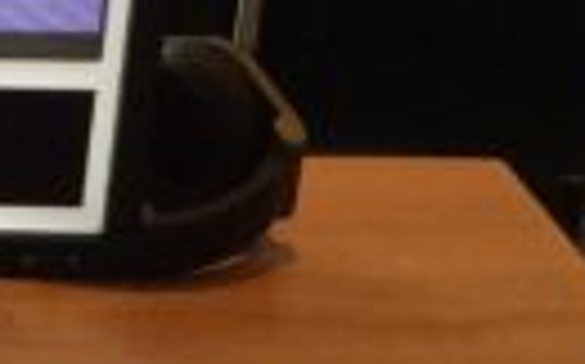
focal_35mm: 243
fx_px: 3871
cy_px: 930
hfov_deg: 8.0
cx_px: -814
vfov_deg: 5.2
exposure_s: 1/33
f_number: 2.2
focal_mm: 4.15
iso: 32
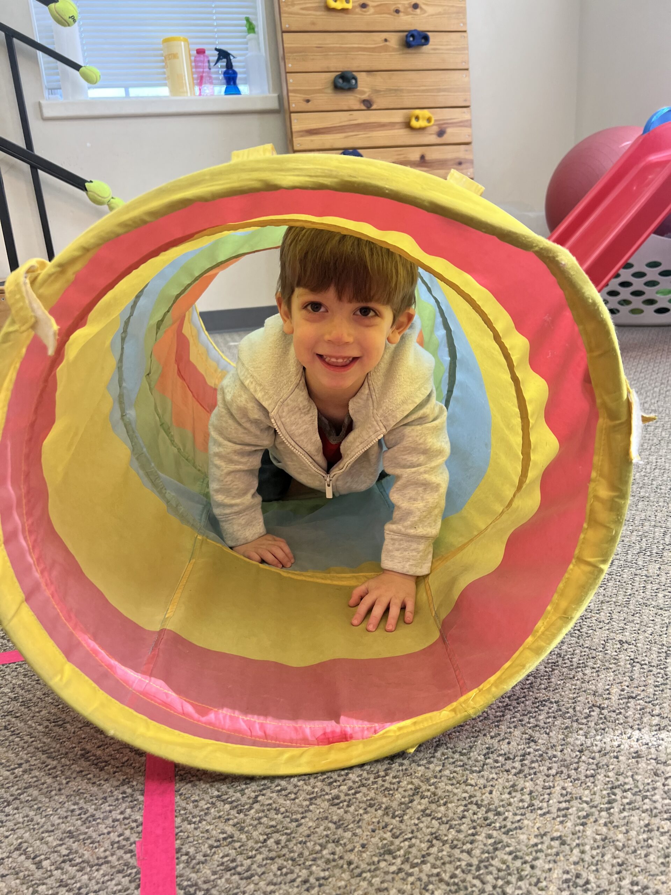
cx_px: 336
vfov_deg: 67.3
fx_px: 672
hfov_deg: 53.1
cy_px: 448
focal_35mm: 26
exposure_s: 1/120
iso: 100
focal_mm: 5.7
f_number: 1.5
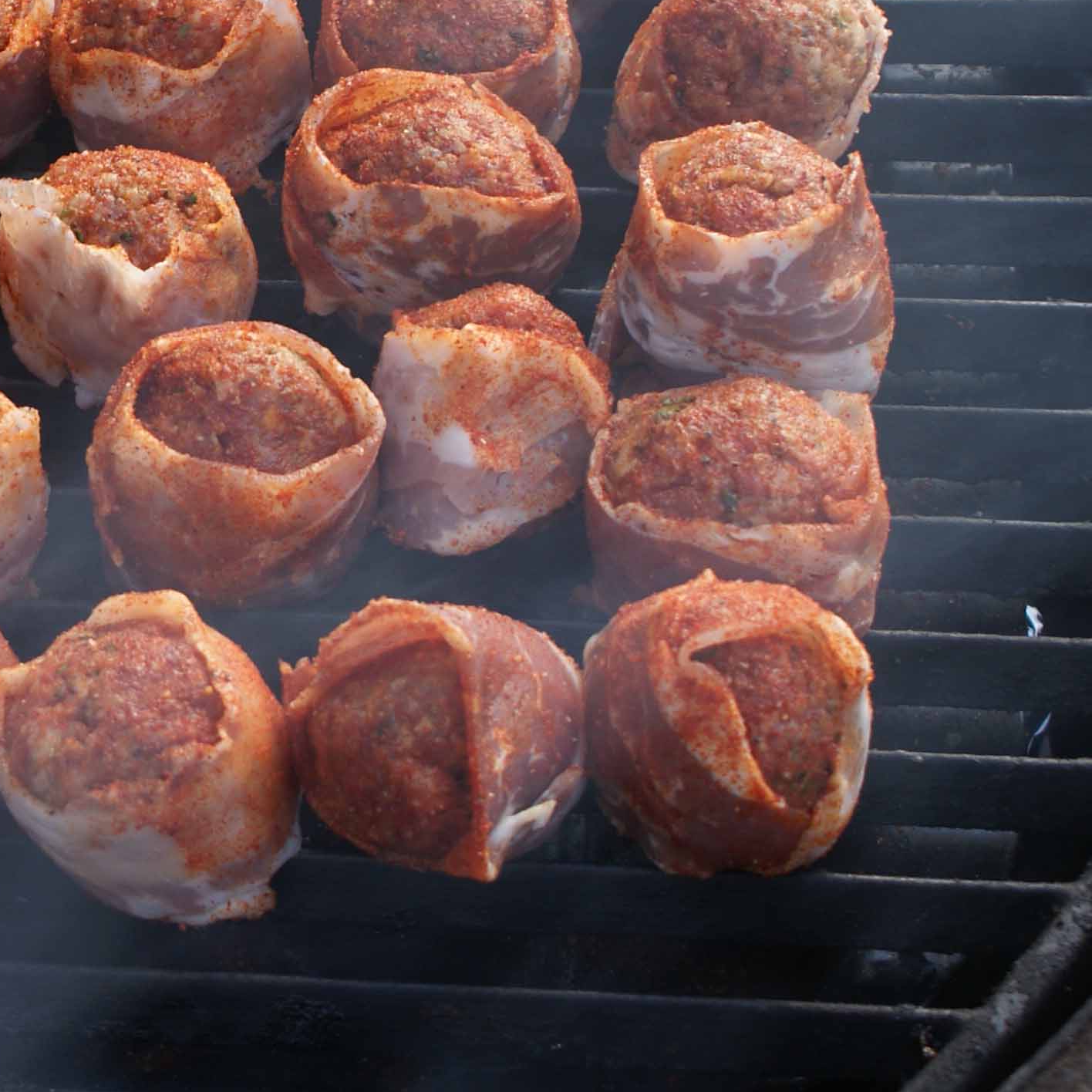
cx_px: -247
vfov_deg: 14.2
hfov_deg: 13.8
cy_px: 205
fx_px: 4360
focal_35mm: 122
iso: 100
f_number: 5.6
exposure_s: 1/60
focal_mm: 35
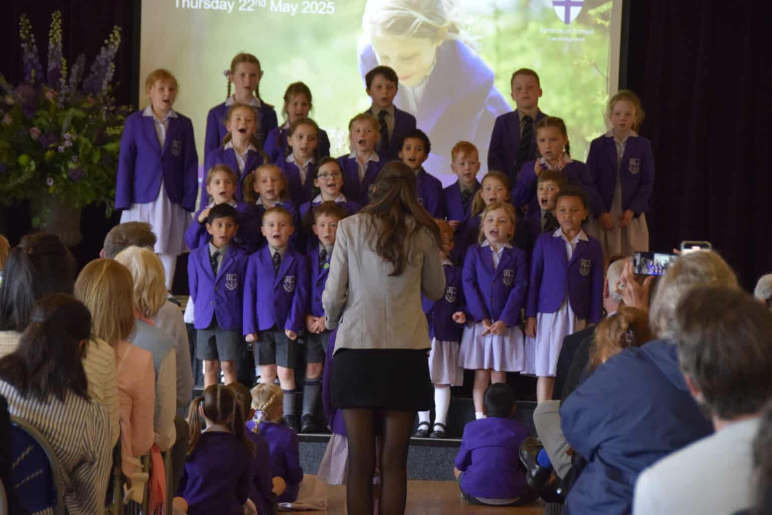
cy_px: 258
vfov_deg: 8.7
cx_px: 386
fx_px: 3377
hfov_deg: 13.0
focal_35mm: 158
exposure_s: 1/60
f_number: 5.3
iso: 2800
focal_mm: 105
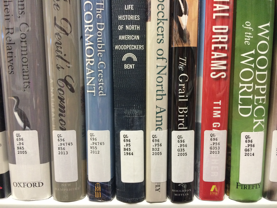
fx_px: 232
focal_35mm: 29
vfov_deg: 48.2
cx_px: 138
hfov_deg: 61.7
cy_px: 104
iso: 200
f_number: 2.2
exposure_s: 1/30
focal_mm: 4.15
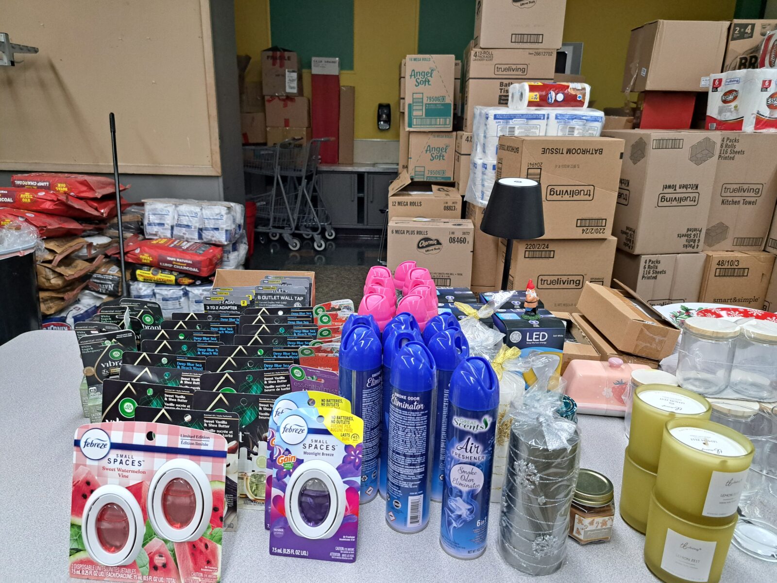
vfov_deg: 56.8
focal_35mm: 24
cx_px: 388
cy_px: 292
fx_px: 539
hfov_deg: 71.6
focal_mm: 5.23
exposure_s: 1/60
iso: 250
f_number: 1.8
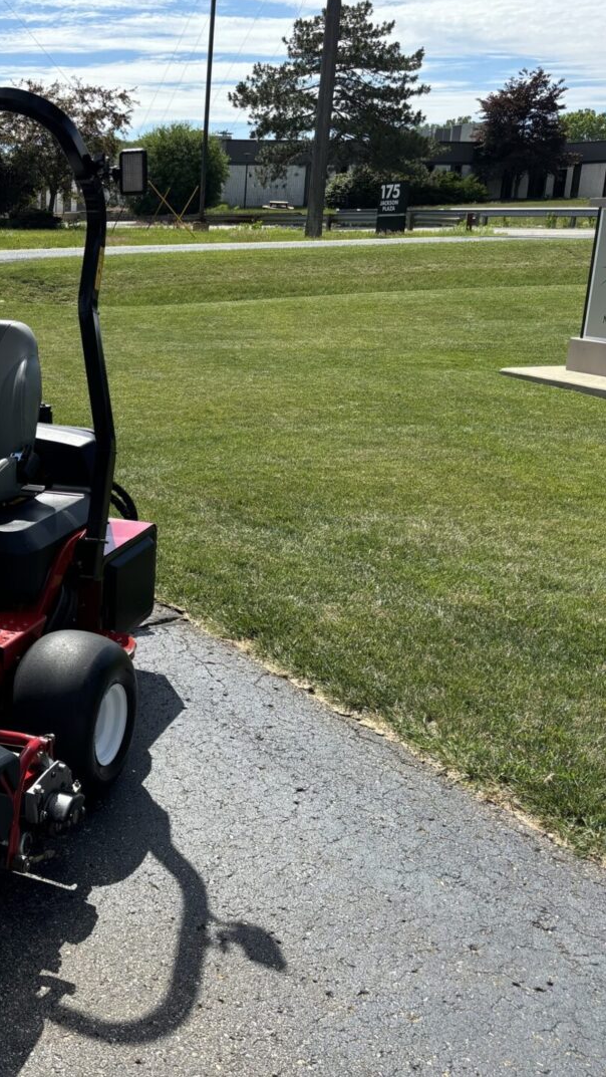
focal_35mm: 38
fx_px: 1085
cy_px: 537
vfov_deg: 52.8
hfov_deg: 28.3
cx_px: -67
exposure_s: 1/2571
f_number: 1.6
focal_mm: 5.96
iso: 50
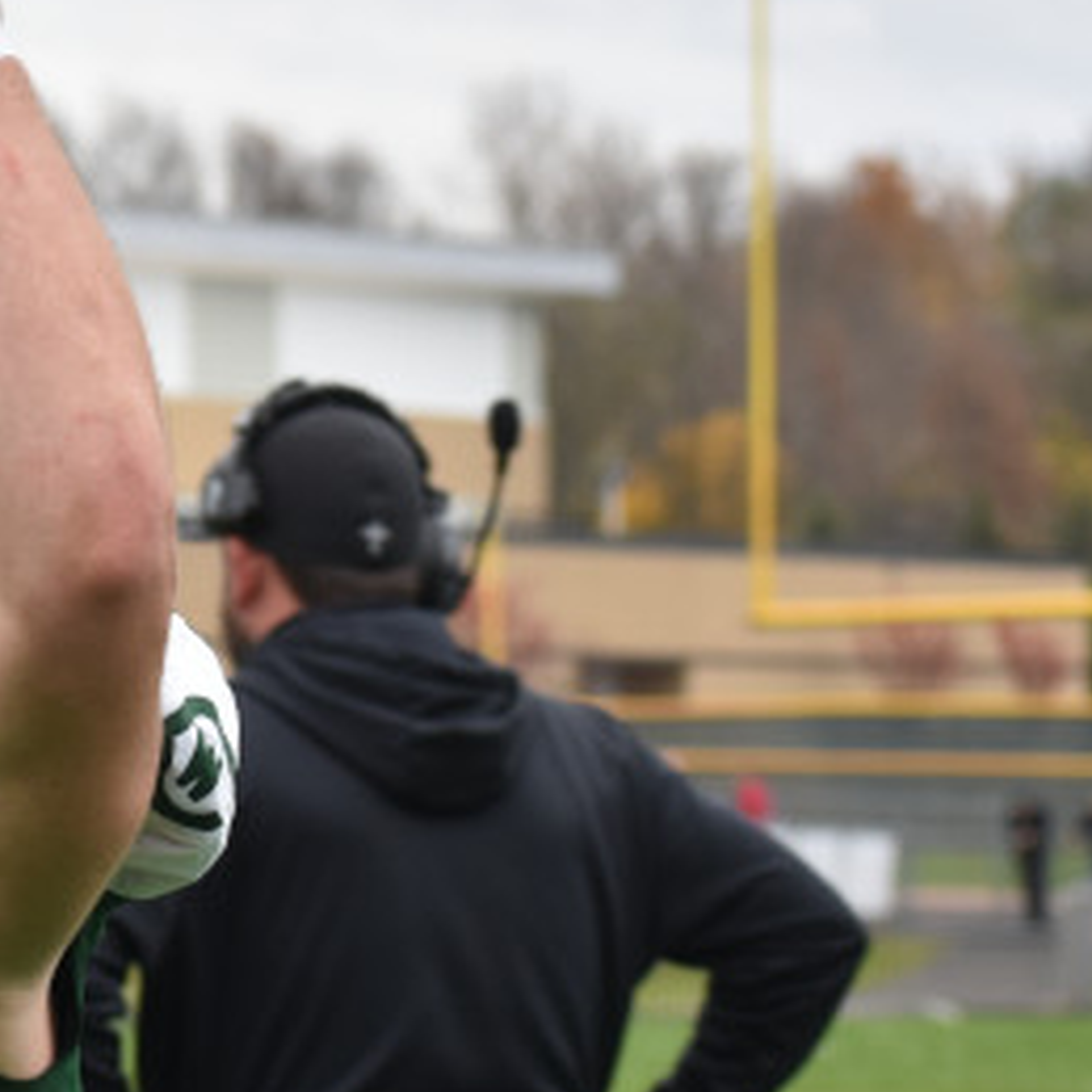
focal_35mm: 292
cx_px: -470
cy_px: 523
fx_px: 10422
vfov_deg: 6.0
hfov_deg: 5.9
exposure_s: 1/500
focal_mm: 70
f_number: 5.6
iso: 400
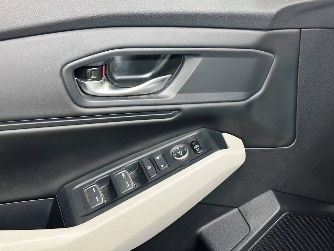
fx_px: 463
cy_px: 126
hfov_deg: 39.7
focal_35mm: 48
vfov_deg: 30.3
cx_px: 167
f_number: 1.78
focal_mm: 6.86
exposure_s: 1/30
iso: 500
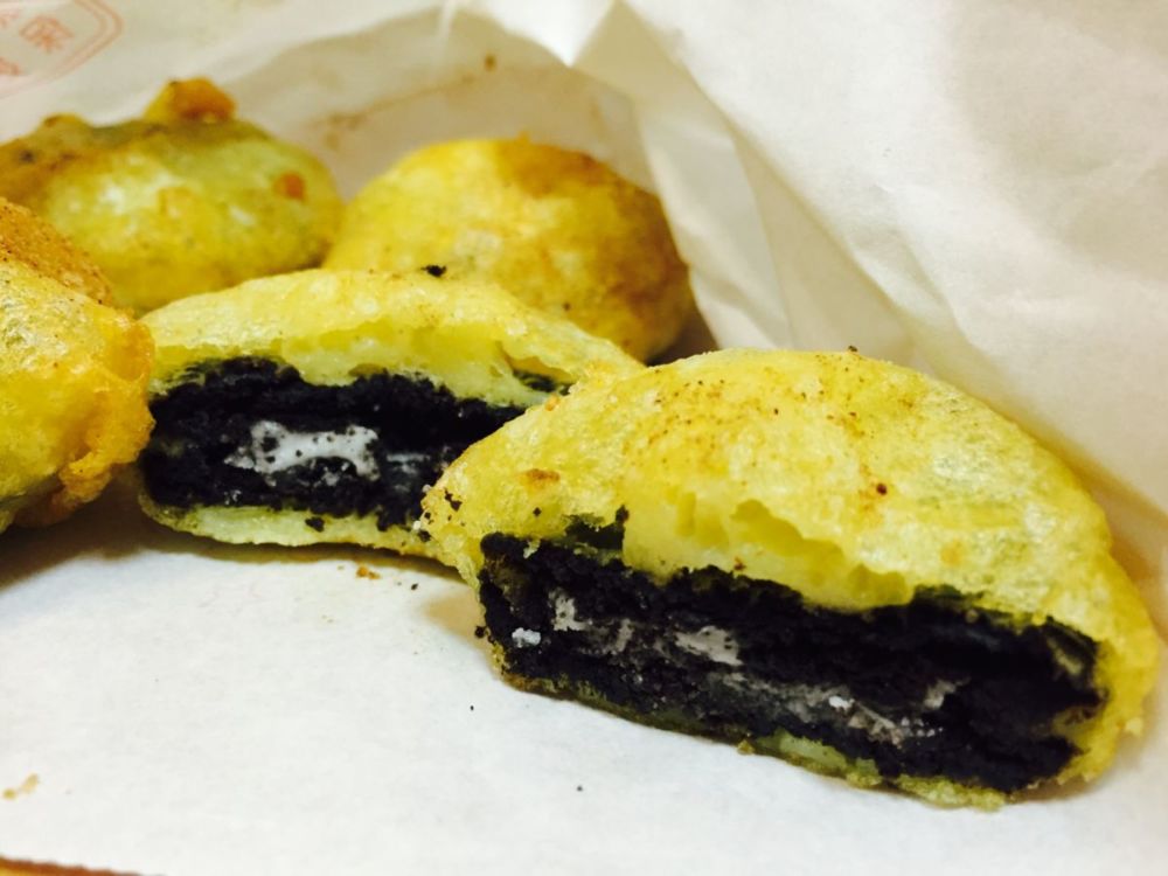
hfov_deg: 61.7
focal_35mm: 29
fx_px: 979
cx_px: 584
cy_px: 438
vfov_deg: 48.2
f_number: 2.2
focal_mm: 4.15
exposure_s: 1/33
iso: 160
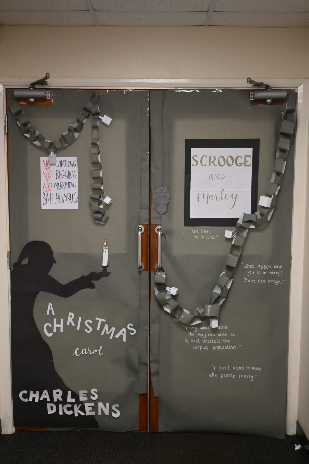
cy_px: 232
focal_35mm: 36
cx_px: 154
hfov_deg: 36.9
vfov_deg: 53.1
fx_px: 464
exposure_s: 1/125
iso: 1400
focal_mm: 24
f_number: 4.2
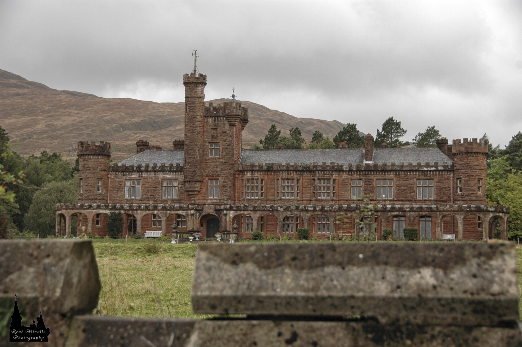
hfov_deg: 26.0
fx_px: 1130
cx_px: 261
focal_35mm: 78
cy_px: 174
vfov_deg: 17.5
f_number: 5
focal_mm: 52
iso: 200
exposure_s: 1/100
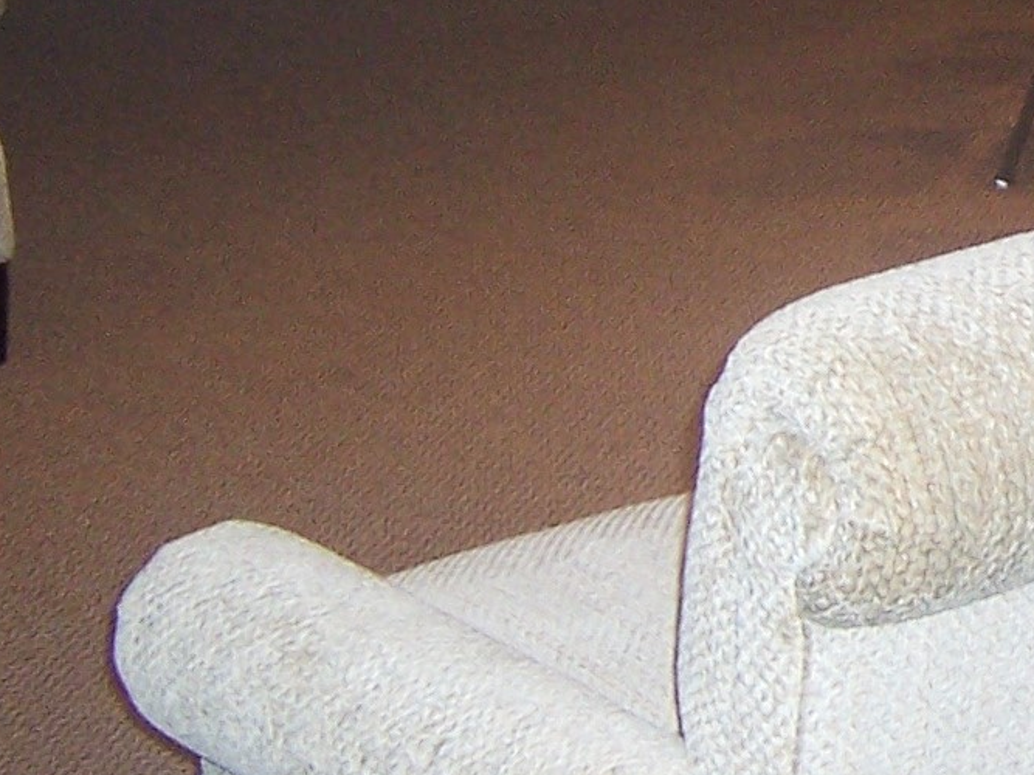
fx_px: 3405
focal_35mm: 114
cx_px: 1555
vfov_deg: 12.8
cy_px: -29
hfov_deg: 15.8
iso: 140
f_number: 2.8
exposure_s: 1/60
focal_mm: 5.5
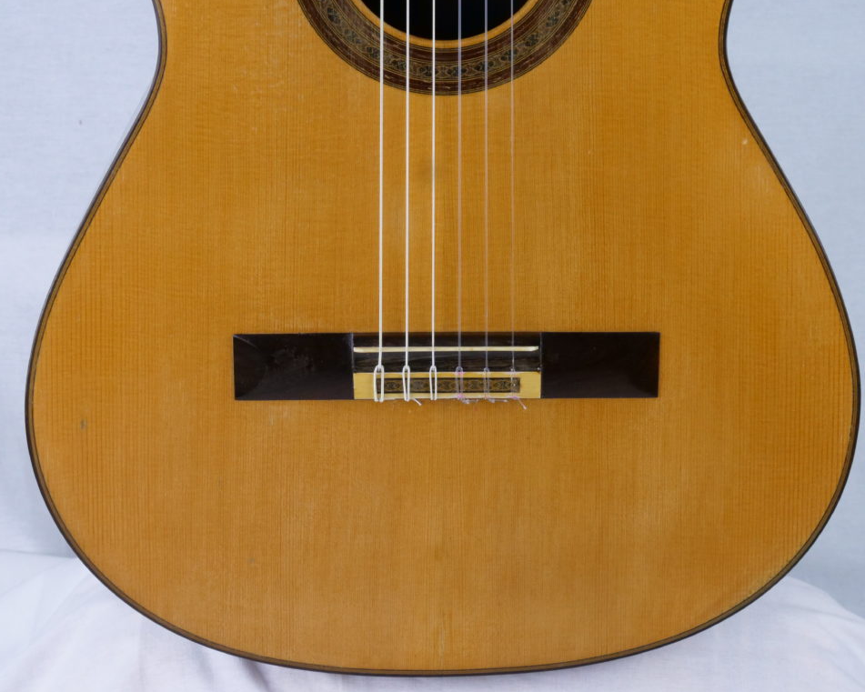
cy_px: 338
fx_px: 2356
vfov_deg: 16.7
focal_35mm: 92
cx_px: 434
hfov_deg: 20.8
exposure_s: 1/100
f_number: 11
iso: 2000
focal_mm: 42
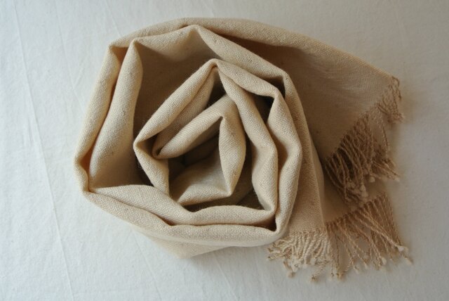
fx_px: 524
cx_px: 224
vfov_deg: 32.0
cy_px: 150
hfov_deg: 46.4
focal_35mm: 42
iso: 250
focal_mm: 15.7
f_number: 4.2
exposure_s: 1/125
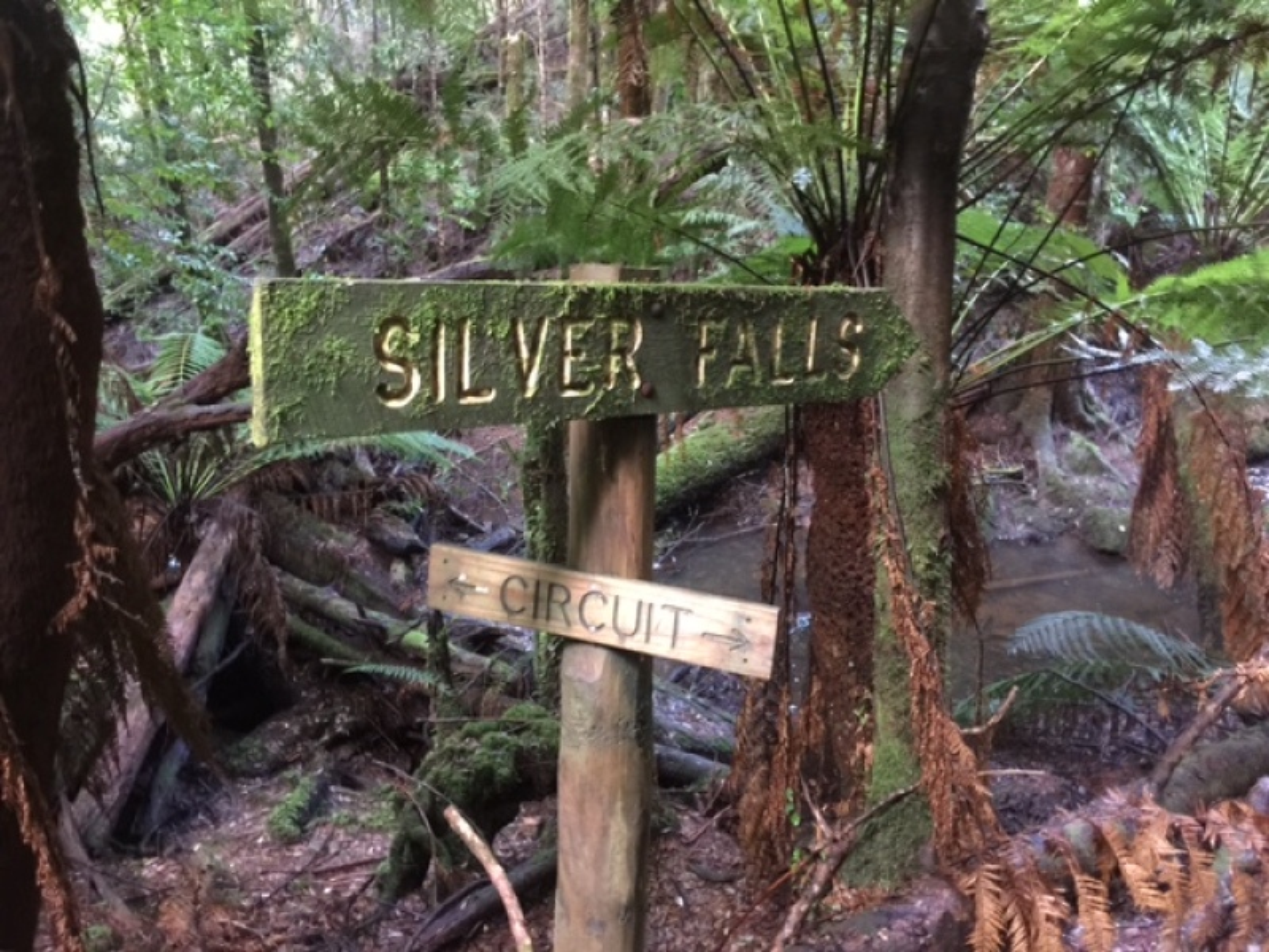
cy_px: 476
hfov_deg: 61.7
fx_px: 1063
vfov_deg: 48.2
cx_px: 634
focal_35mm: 29
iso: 100
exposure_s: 1/4
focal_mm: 4.15
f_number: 2.2
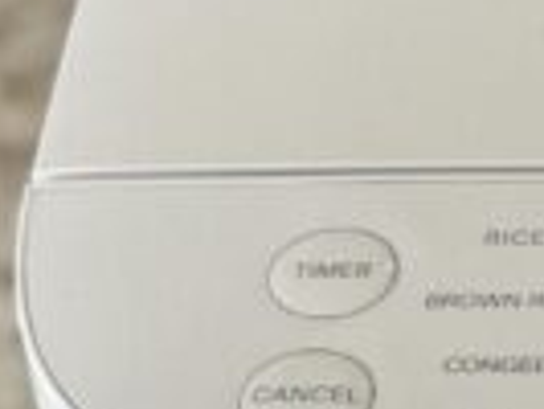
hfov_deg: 12.6
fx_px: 2265
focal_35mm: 144
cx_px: 941
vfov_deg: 10.2
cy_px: 425
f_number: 1.78
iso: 64
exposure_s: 1/121
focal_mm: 6.76
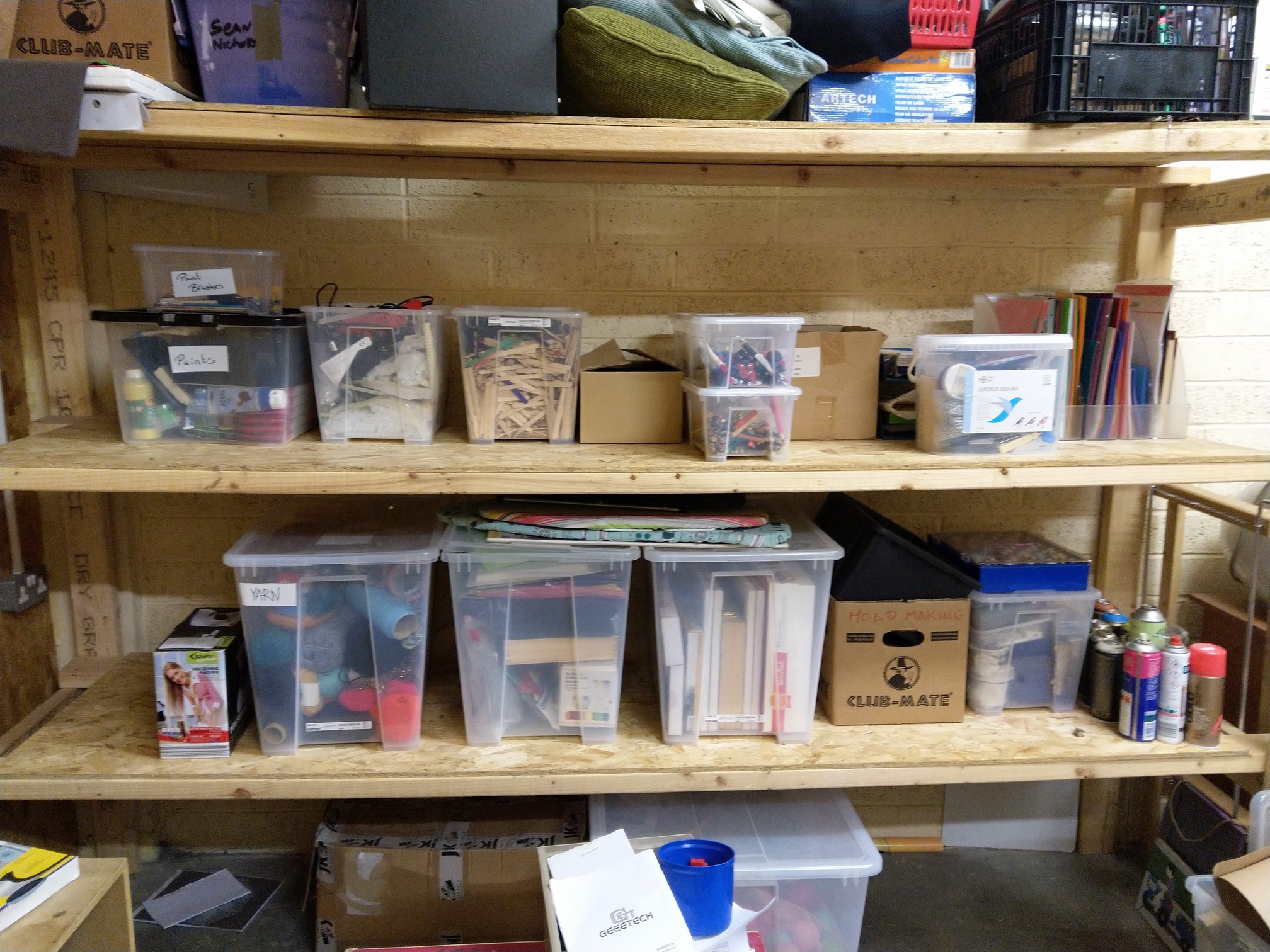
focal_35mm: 25
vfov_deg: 54.9
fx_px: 917
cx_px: 635
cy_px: 476
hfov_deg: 69.4
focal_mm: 4.28
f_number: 1.75
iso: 160
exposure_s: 1/33
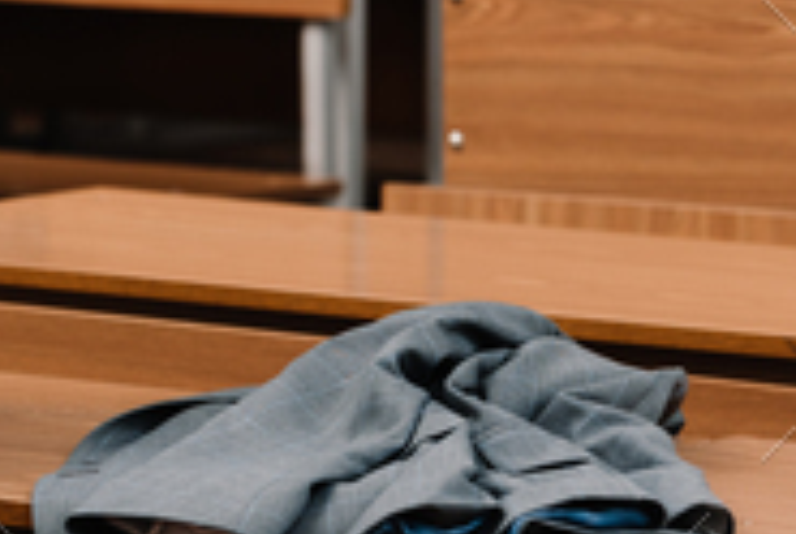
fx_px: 7751
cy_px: -215
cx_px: -318
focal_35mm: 350
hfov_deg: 5.8
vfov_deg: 3.9
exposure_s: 1/160
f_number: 4
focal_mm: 110
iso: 125
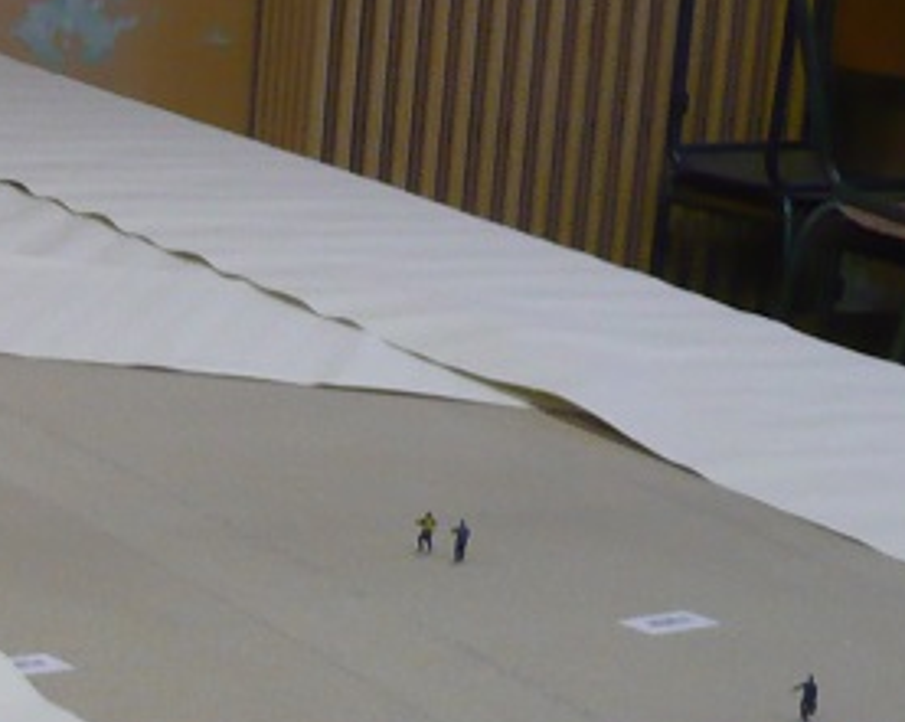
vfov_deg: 9.6
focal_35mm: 161
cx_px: -477
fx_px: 4308
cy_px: 498
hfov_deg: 11.5
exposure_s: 1/25
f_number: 3.2
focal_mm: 7.5
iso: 200
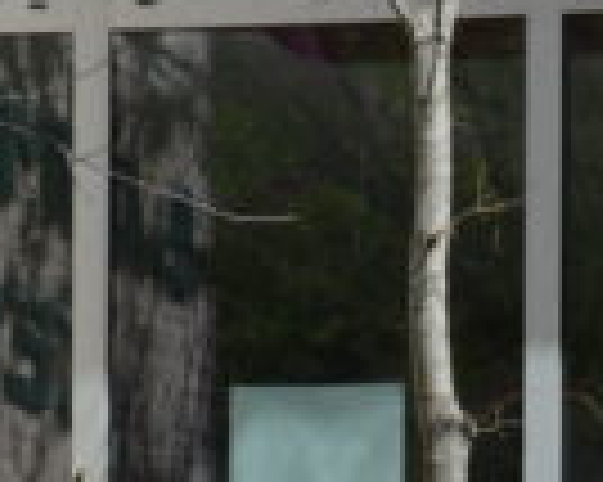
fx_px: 6509
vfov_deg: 4.1
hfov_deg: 5.1
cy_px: 1360
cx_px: 1512
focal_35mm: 365
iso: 110
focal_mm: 34
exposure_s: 1/250
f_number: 8
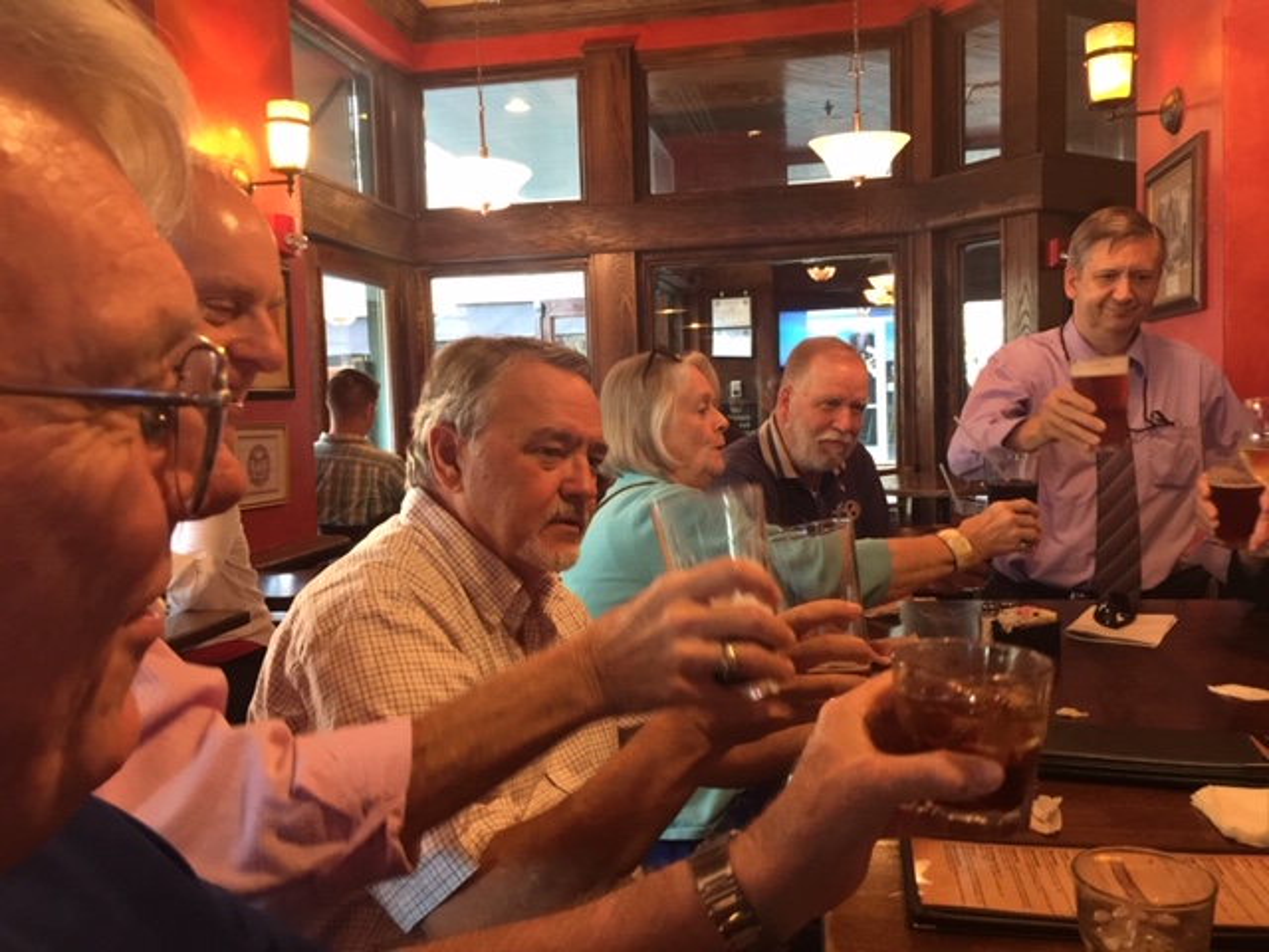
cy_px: 476
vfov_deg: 48.2
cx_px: 634
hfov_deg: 61.7
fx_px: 1063
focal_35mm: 29
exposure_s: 1/15
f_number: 2.2
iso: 125
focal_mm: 4.15
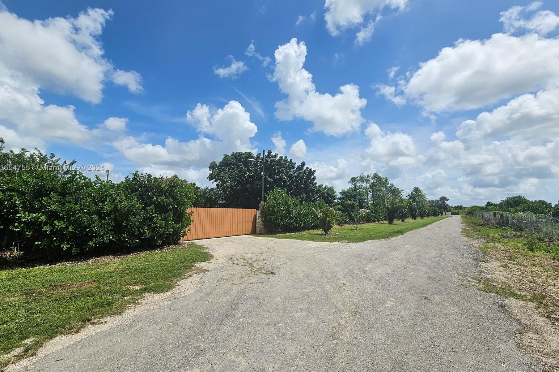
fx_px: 217
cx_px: 278
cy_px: 168
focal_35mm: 14
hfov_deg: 104.3
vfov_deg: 81.0
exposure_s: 1/5061
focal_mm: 2.2
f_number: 2.2
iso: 50
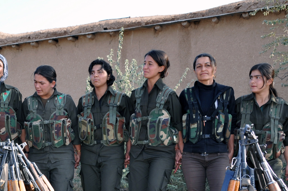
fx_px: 528
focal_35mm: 66
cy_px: 185
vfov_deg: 20.0
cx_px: 28
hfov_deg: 29.3
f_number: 7.1
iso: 200
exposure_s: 1/200
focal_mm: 21
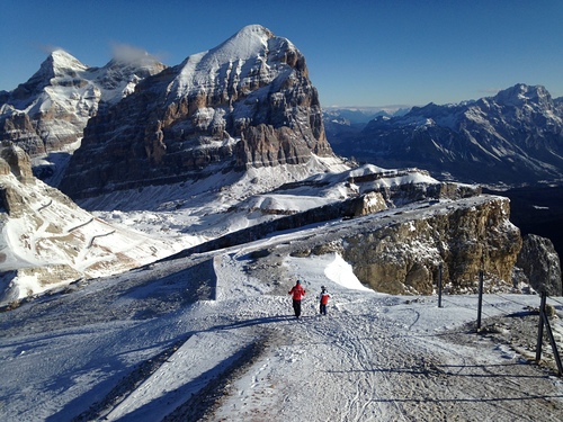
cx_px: 282
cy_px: 211
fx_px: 537
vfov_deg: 42.9
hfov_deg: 55.4
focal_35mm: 33
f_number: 2.4
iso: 50
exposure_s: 1/3623
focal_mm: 4.12
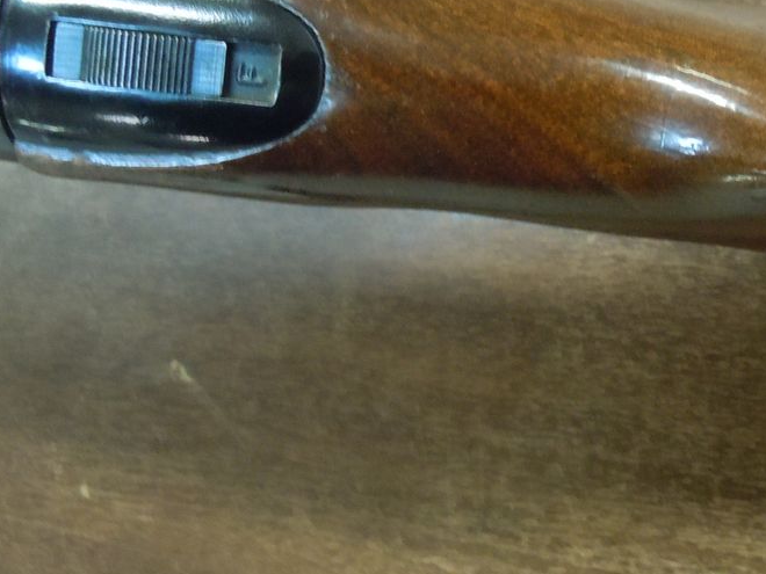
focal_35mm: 60
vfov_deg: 24.1
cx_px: 577
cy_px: 139
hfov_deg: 31.6
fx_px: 1328
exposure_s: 1/13
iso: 800
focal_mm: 5.9
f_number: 4
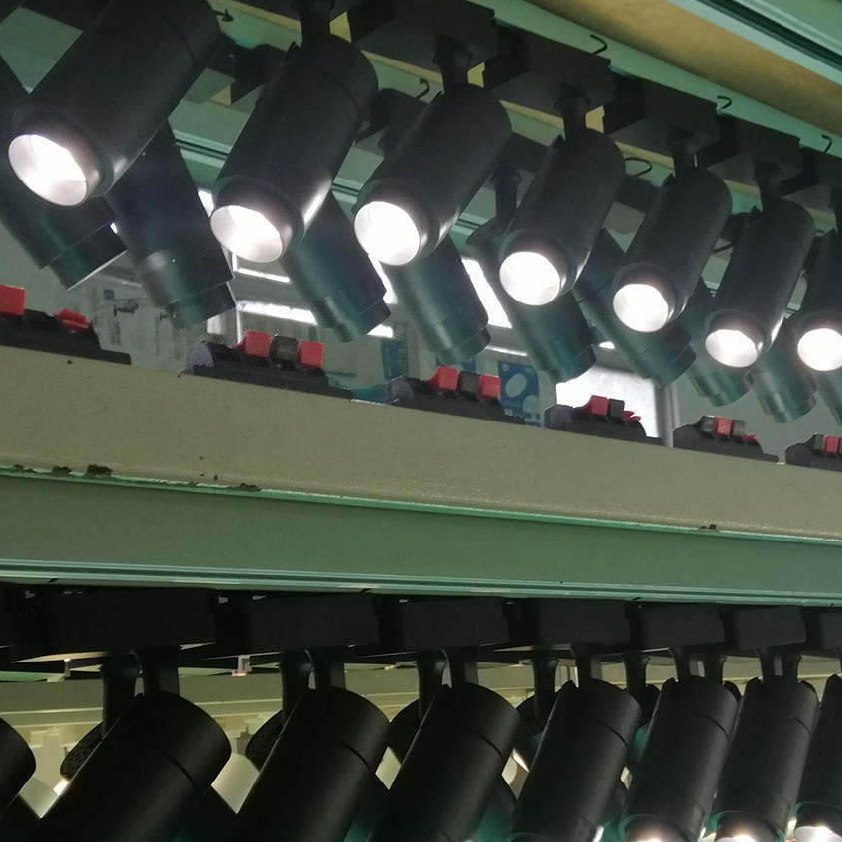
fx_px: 1431
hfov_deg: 32.6
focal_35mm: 52
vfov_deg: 32.6
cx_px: 534
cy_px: 542
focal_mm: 3.81
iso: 64
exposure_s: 1/100
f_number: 2.2
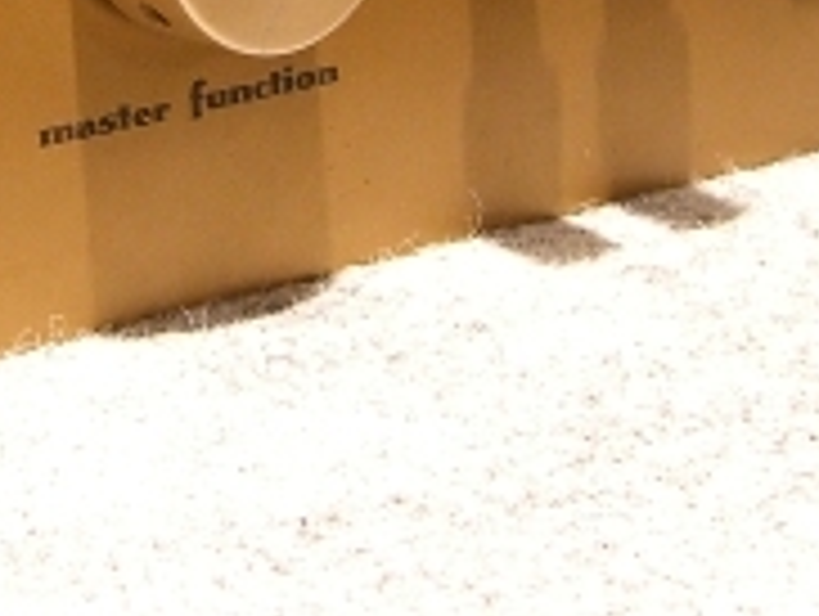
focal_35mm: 200
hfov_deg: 9.8
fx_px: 4738
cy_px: -112
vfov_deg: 7.4
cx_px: -50
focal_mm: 11.8
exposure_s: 1/8
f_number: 3.6
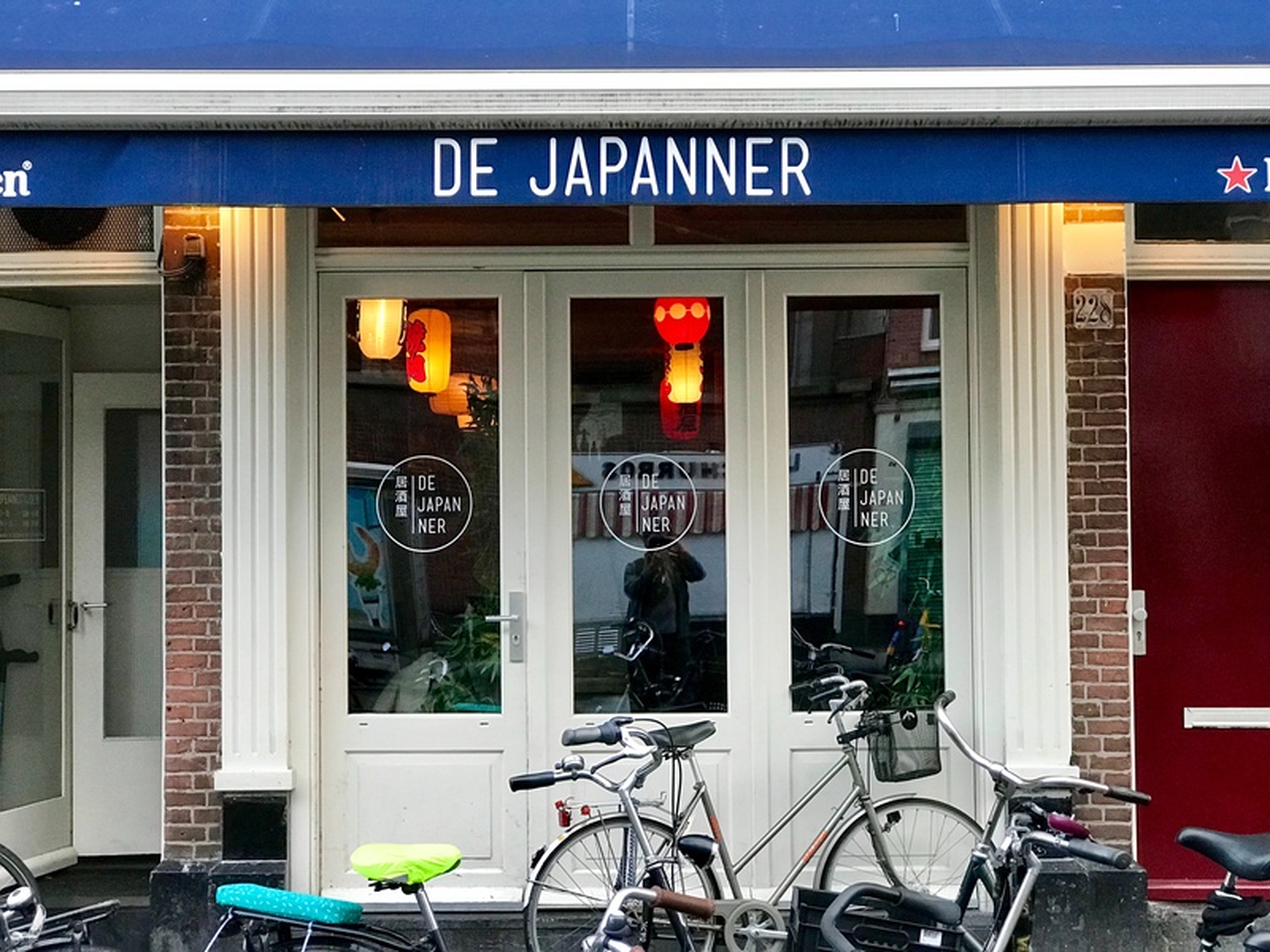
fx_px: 2091
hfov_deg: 33.8
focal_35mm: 57
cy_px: 476
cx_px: 635
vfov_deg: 25.7
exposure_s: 1/50
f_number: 2.8
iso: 125
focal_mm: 6.6
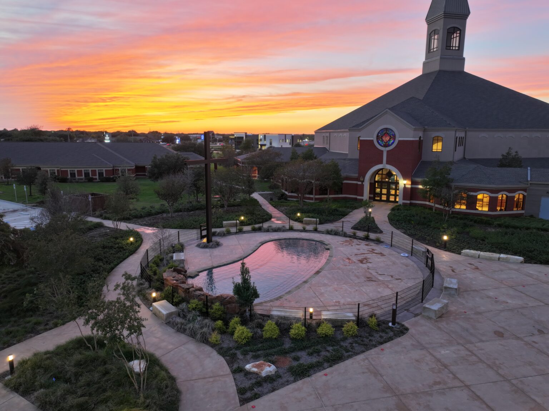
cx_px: 274
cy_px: 206
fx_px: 381
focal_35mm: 24
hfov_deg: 71.6
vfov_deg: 56.8
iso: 220
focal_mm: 12.29
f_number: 2.8
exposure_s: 1/15
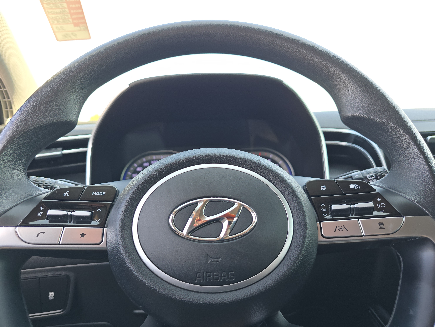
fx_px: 289
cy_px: 164
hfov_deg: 73.9
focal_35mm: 23
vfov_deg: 58.9
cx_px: 218
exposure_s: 1/180
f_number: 1.7
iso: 50
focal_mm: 6.3
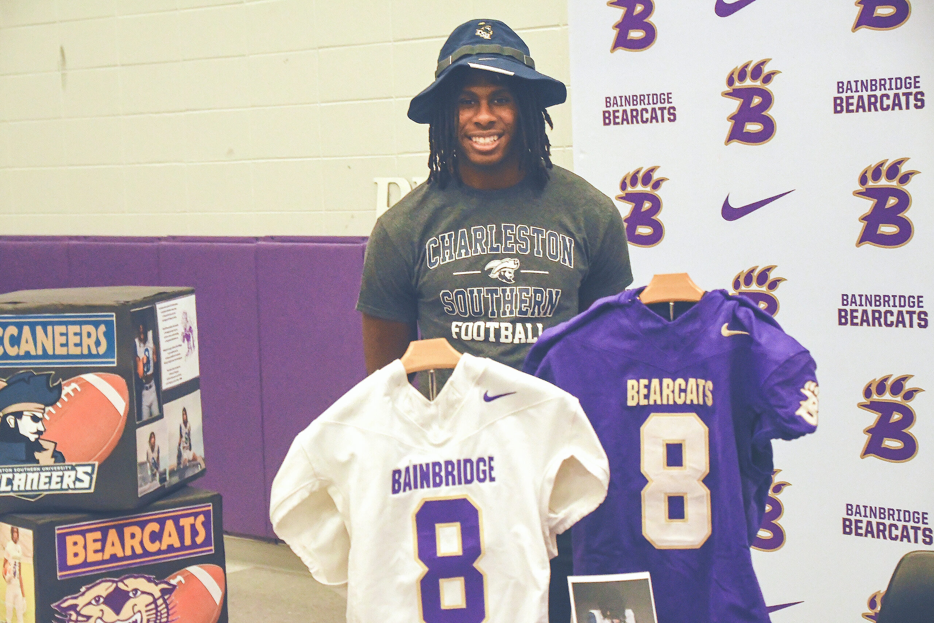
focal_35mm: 202
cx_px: 467
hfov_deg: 10.2
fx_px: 5254
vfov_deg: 6.8
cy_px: 312
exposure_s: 1/200
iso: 5600
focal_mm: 135
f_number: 6
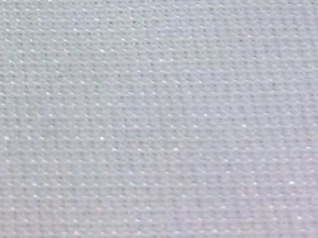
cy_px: -399
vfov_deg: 7.7
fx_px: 1596
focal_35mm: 174
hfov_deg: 11.0
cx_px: -133
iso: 50
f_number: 2.4
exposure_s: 1/60
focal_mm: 3.3
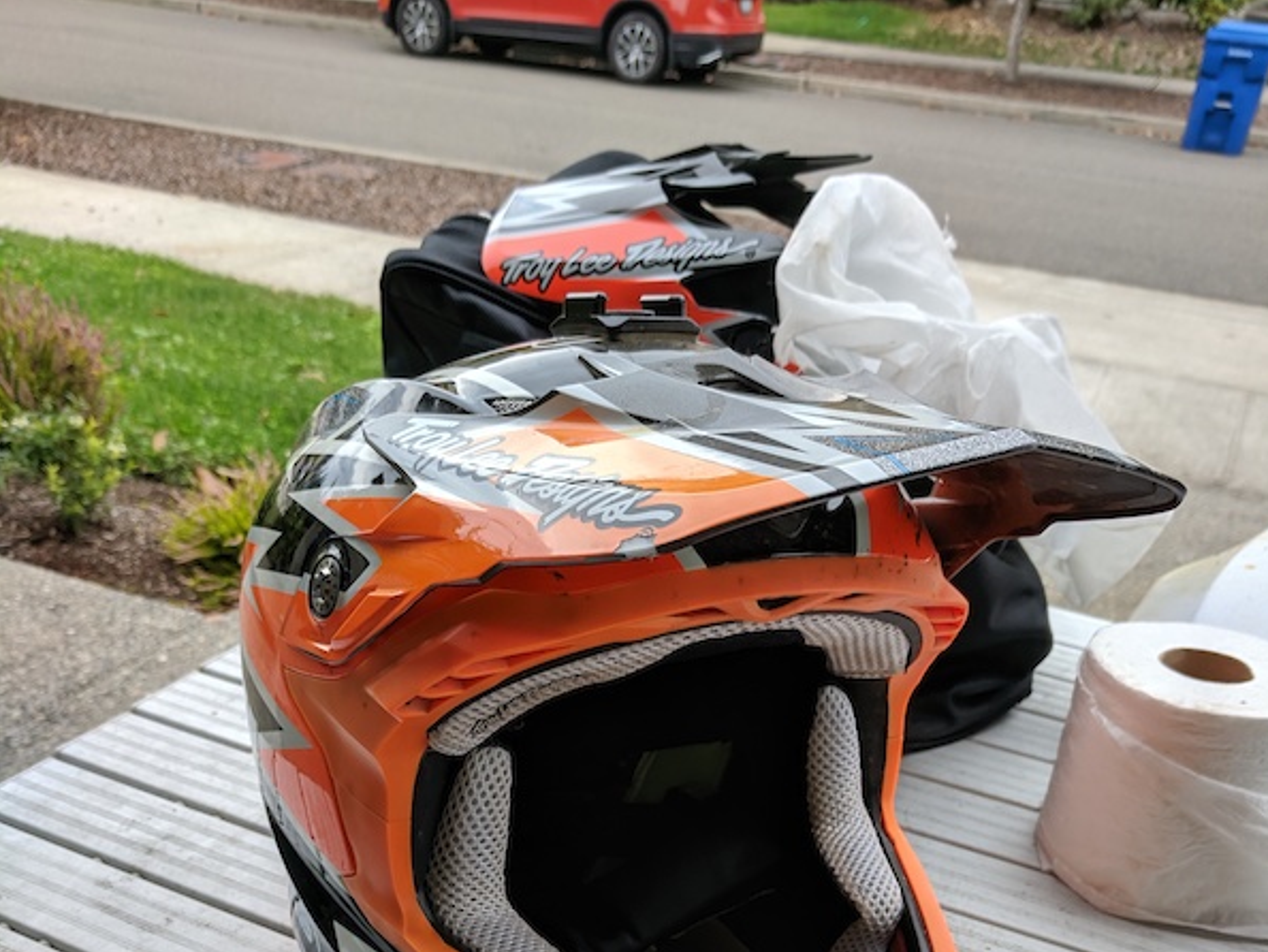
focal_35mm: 35
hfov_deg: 52.6
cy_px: 852
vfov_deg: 38.1
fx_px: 1283
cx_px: 638
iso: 65
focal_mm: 4.67
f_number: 2
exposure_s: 1/120
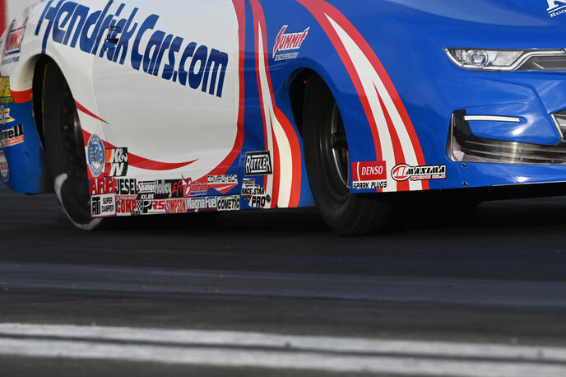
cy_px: 53
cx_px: 395
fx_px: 12273
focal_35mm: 781
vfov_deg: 1.8
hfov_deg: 2.6
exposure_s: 1/1600
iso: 640
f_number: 7.1
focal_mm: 420
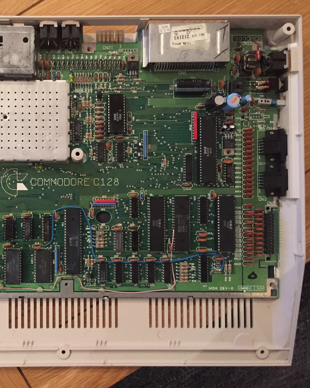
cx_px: 64
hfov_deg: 37.8
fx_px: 436
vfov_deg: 47.9
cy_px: 194
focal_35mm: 38
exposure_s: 1/17
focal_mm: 4.15
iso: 320
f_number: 2.2
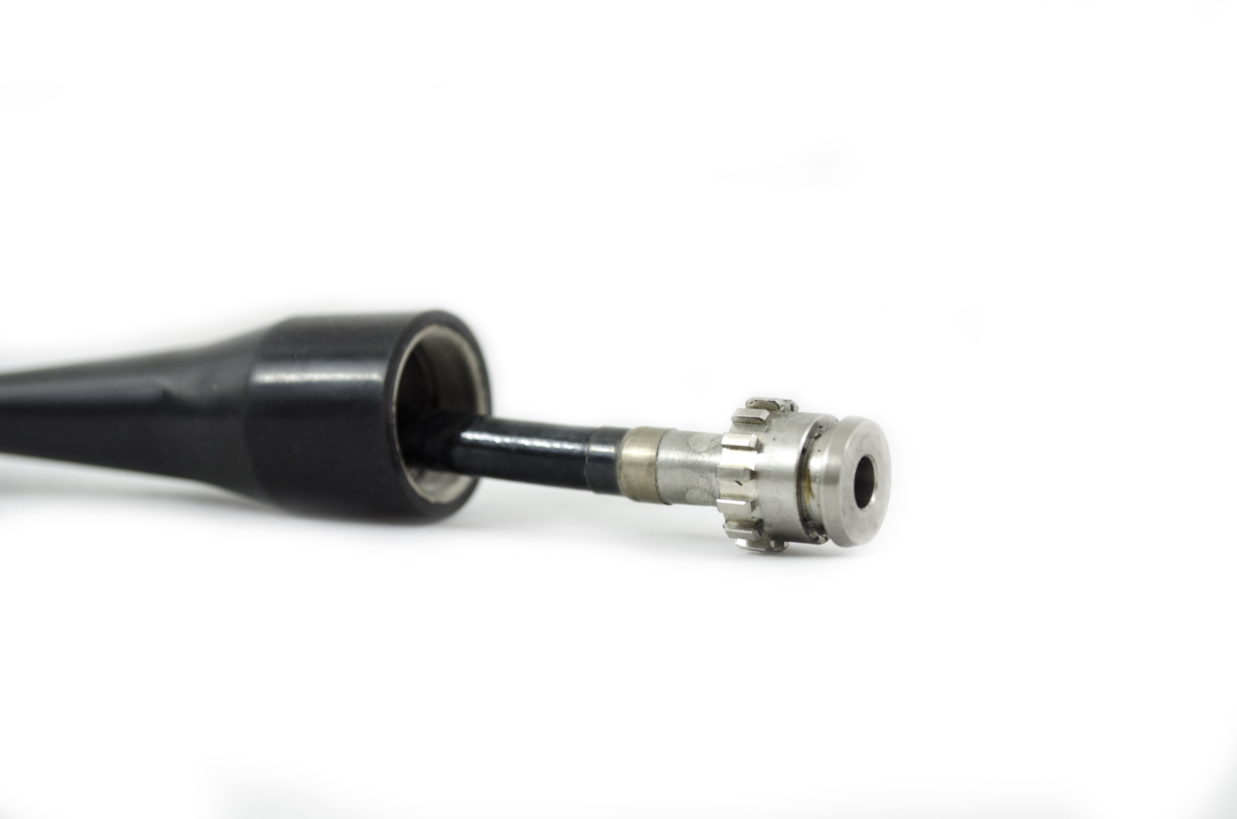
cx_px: 618
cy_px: 410
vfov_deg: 23.7
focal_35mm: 57
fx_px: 1955
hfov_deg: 35.1
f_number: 5.6
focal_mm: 38
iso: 400
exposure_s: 1/30
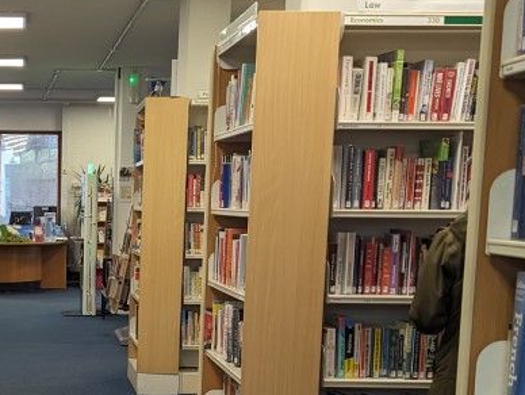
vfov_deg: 19.6
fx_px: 1124
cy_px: 354
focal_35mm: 74
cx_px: 25
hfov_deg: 25.3
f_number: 1.85
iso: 327
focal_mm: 6.81
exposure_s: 1/177
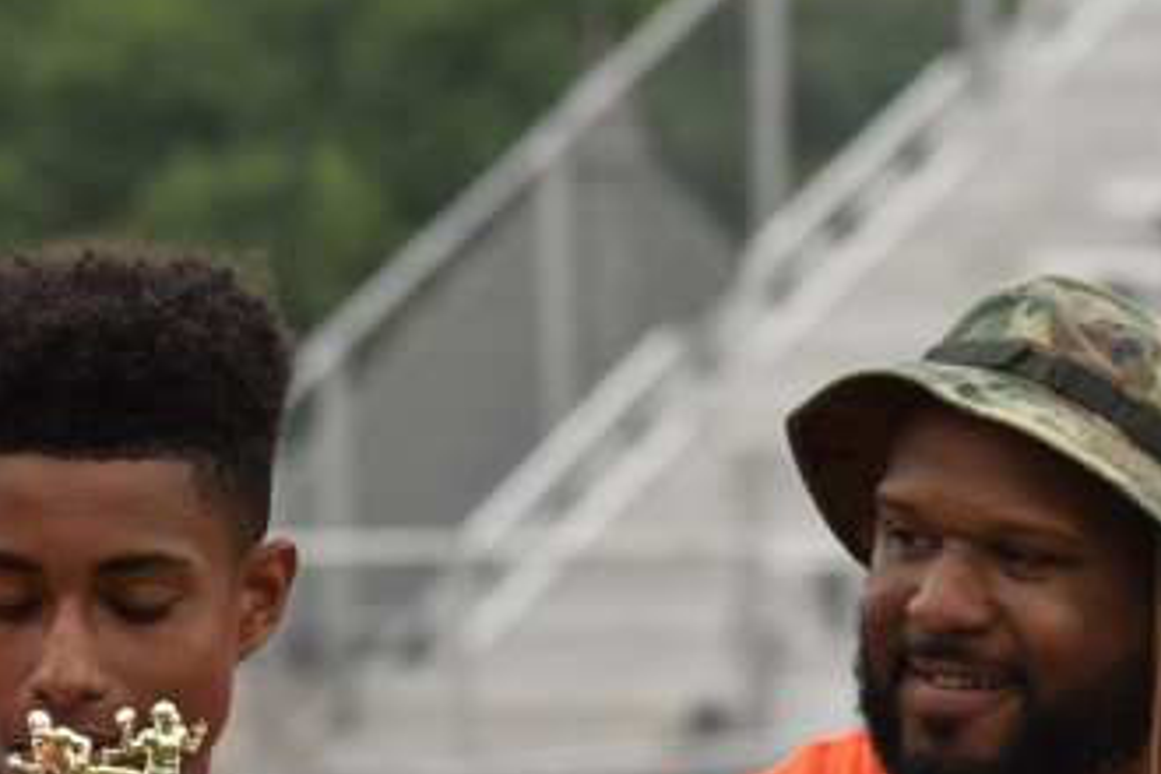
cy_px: 730
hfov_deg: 4.1
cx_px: 130
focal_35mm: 503
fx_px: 16220
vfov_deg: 2.7
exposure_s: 1/640
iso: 200
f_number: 7.1
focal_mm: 130
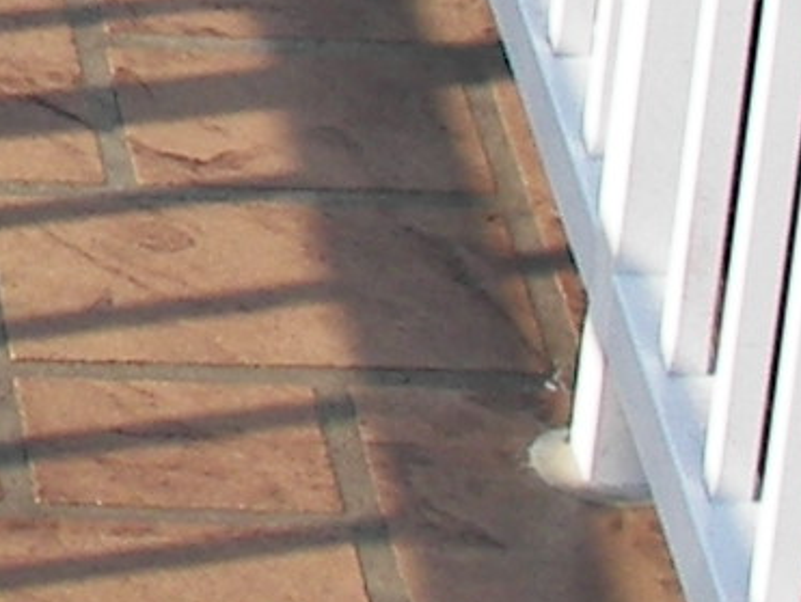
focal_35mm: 307
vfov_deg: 4.8
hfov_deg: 6.3
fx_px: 7111
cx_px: -797
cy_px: -173
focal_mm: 7.3
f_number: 2.8
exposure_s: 1/640
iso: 50
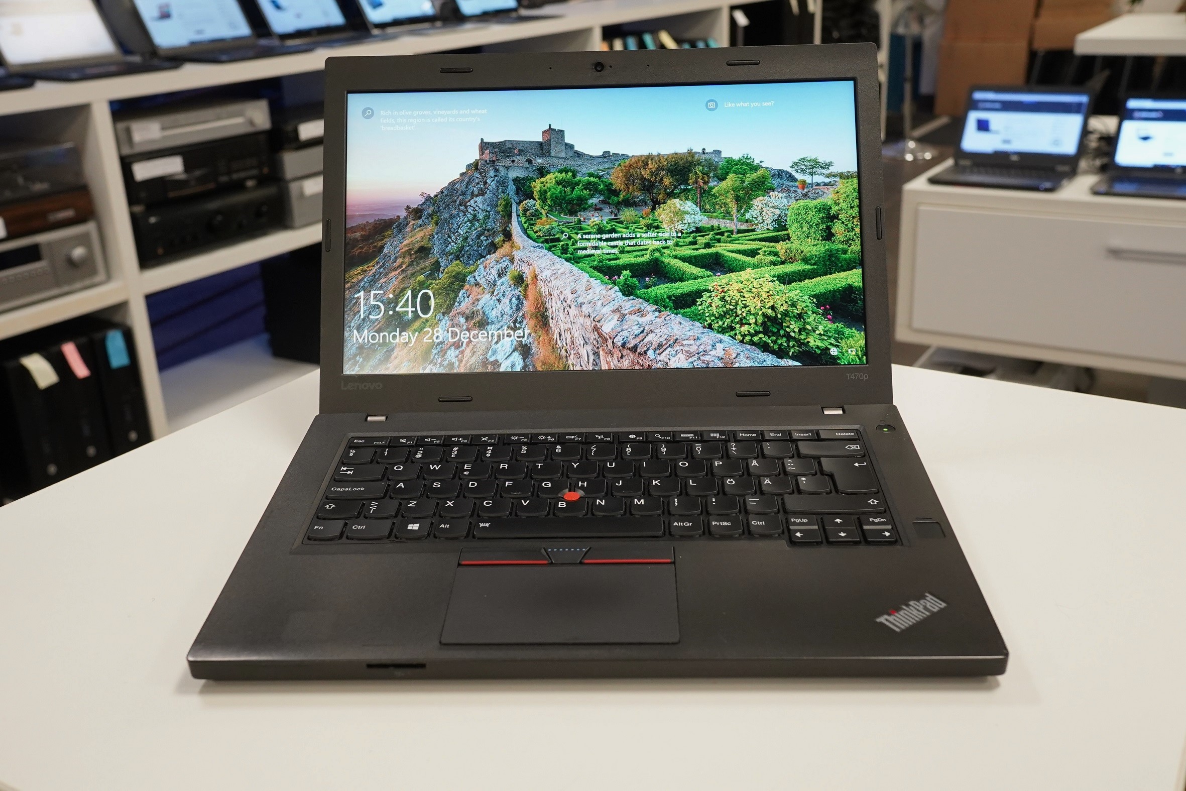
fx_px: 1186
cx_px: 593
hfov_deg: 53.1
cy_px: 396
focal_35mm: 36
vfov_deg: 36.9
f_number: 5
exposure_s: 1/50
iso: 2000
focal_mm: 24
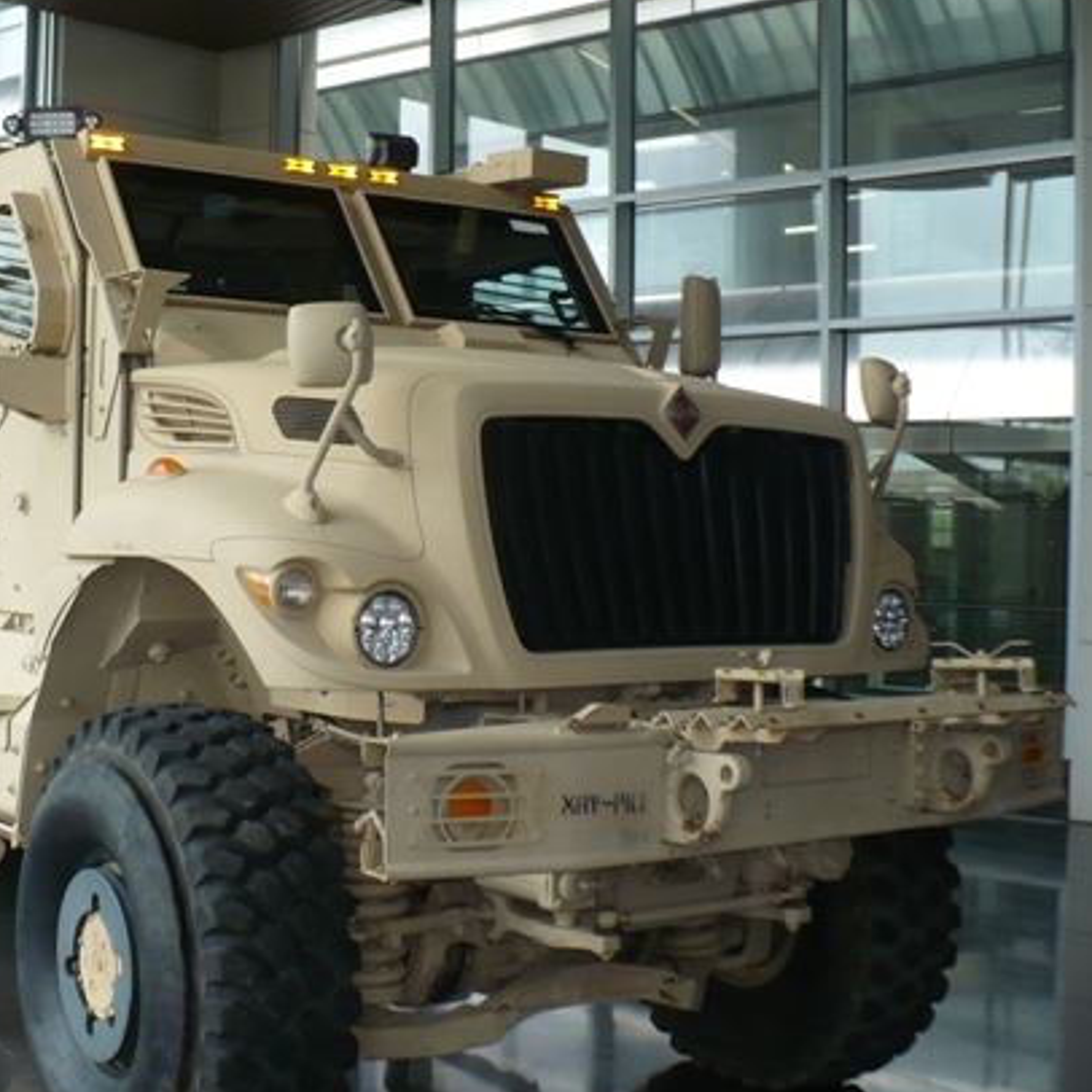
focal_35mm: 52
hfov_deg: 32.3
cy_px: 524
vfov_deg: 32.8
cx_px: 297
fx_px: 1856
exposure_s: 1/100
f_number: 2.8
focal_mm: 6.1
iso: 100
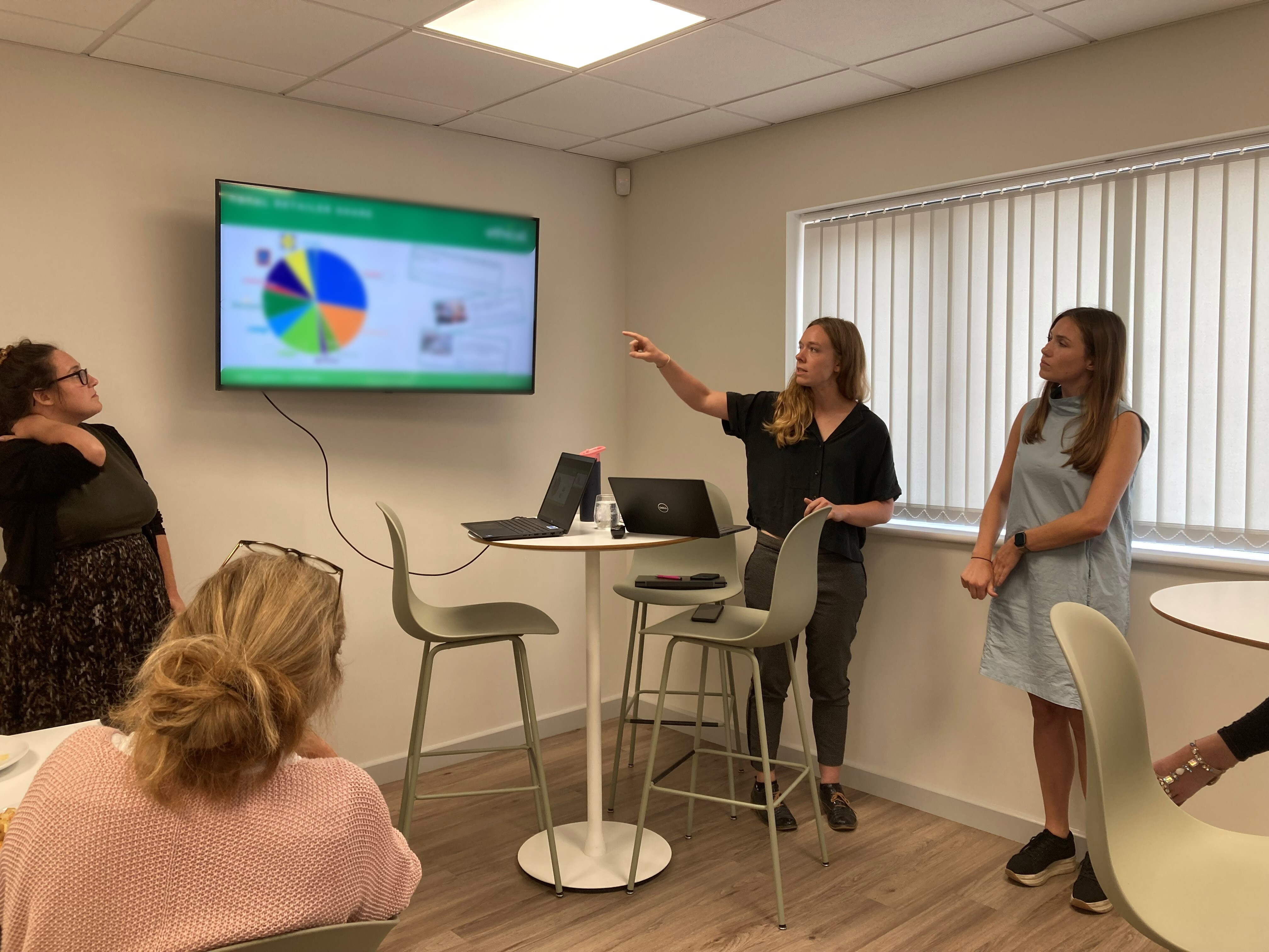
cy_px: 476
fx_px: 1026
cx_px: 634
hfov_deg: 63.4
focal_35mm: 28
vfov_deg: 49.7
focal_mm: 3.99
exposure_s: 1/60
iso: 40
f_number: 1.8
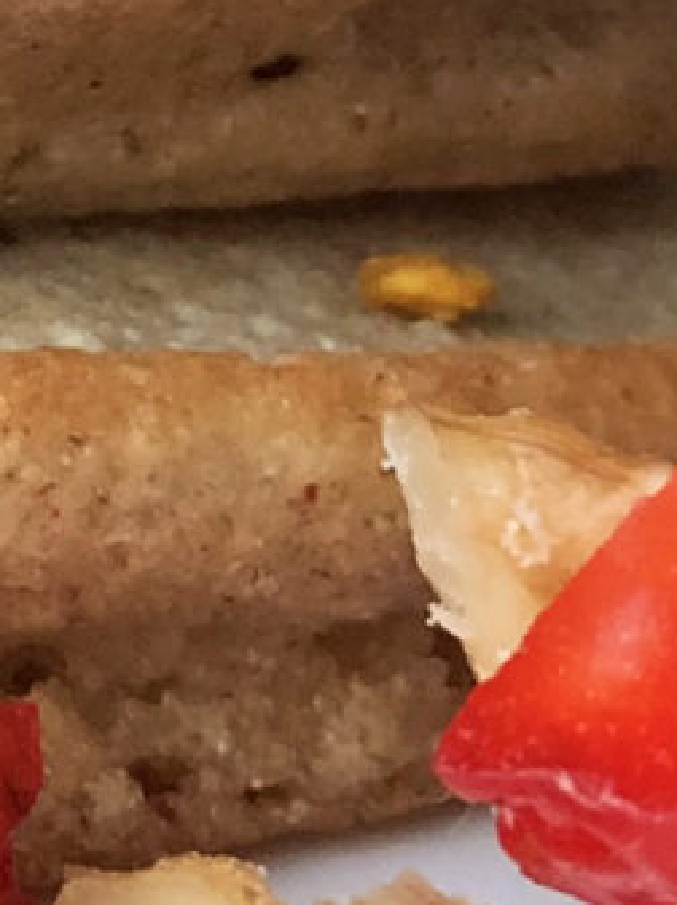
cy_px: -502
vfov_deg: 9.0
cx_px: -860
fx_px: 5565
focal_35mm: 213
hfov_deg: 6.7
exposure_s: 1/15
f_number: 1.8
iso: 50
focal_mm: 3.99
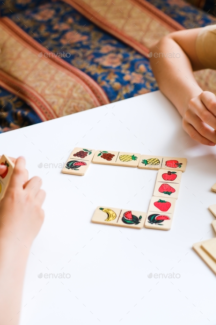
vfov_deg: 24.2
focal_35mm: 84
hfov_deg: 16.3
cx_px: 108
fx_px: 756
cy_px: 162
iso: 250
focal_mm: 56
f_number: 2.5
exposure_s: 1/20
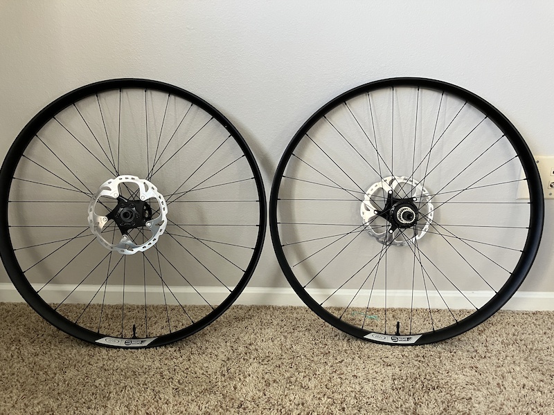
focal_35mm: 28
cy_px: 208
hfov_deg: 63.4
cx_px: 277
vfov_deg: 49.7
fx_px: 448
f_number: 1.8
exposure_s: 1/60
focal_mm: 3.99
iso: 80
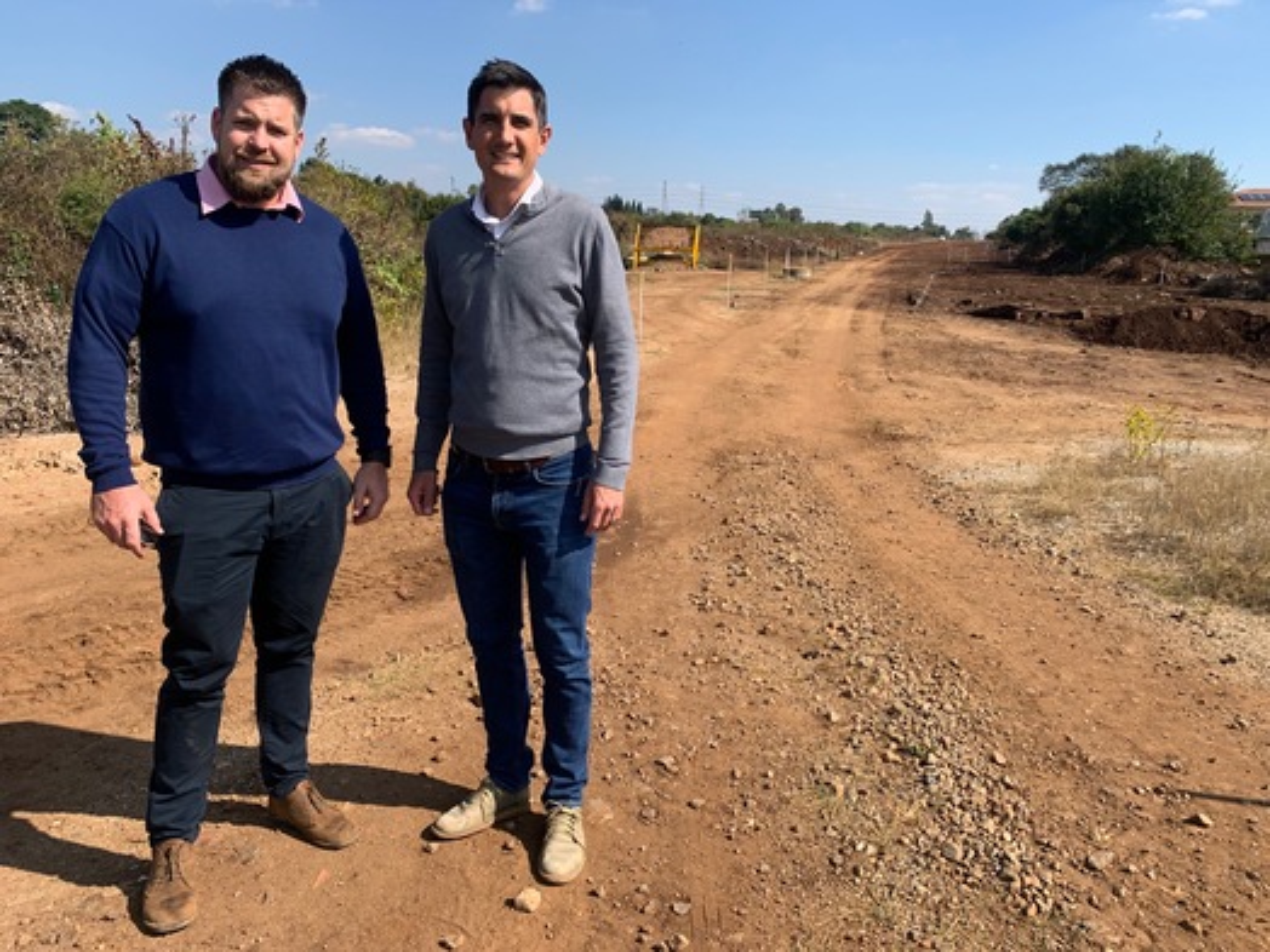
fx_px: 954
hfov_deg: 67.3
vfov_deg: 53.1
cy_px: 476
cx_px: 635
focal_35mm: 26
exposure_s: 1/1812
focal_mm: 4.25
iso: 25
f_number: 1.8
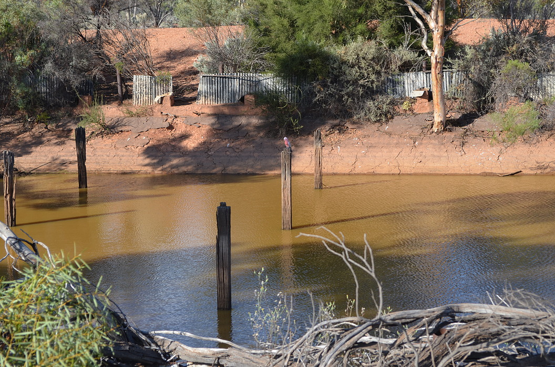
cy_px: 184
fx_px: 1269
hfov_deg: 24.7
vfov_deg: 16.5
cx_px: 278
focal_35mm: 82
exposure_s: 1/250
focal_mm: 55
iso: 180
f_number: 8
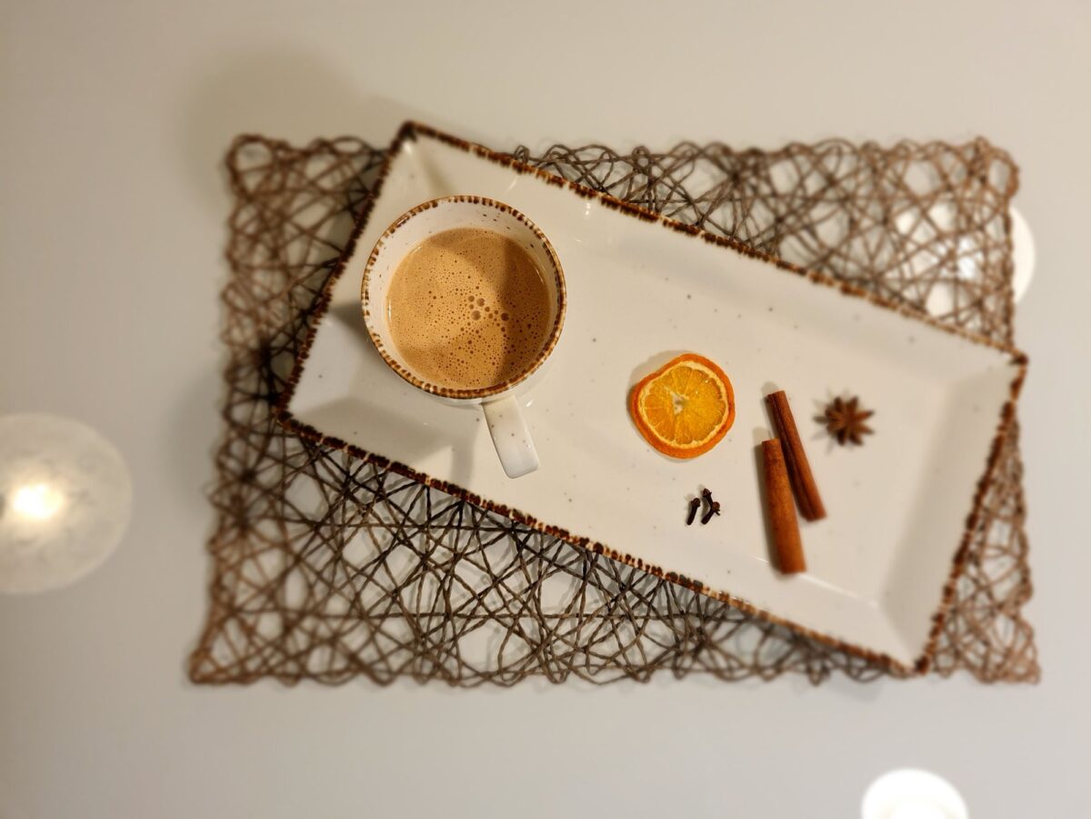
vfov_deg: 53.1
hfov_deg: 67.3
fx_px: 819
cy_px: 410
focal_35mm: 26
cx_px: 546
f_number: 1.8
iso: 80
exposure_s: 1/50
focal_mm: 5.4
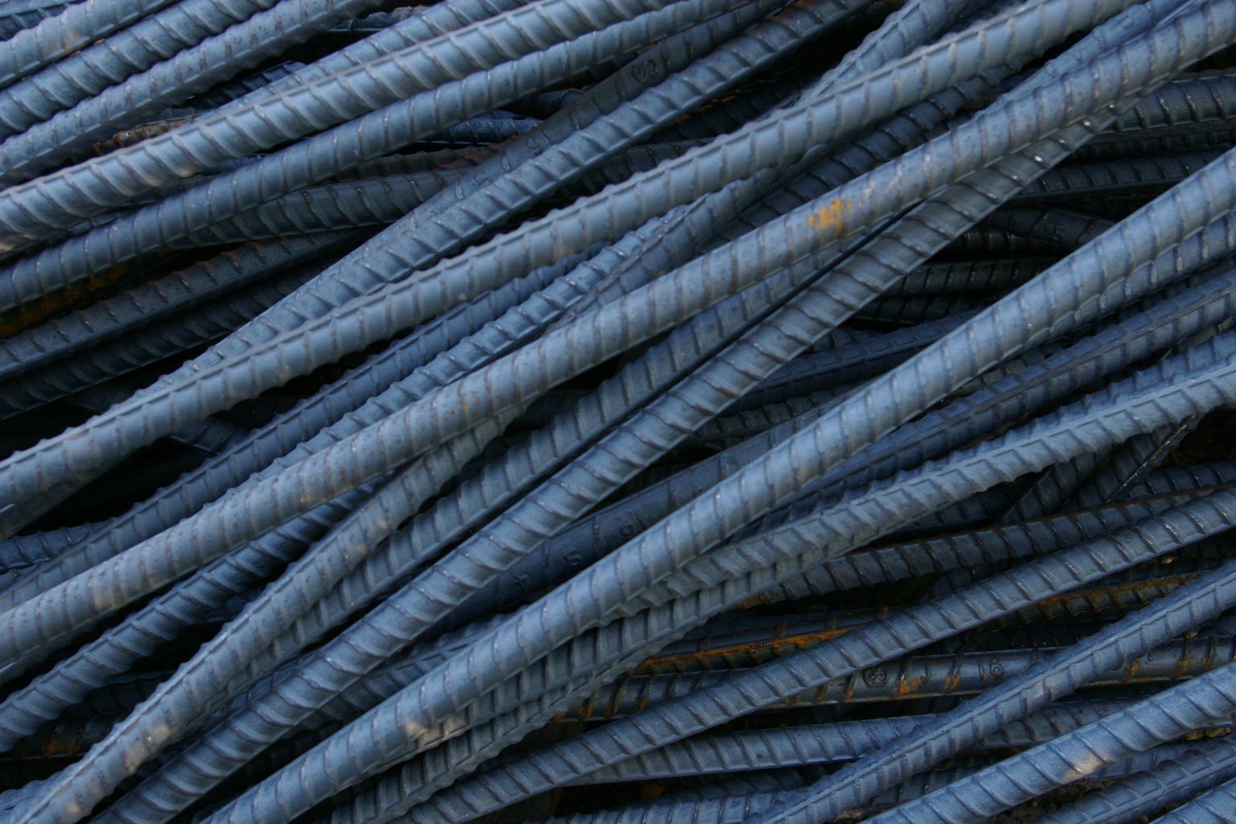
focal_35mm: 50
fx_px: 1699
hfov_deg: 40.0
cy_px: 412
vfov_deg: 27.3
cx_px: 618
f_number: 5.6
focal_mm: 33
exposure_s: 1/60
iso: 400
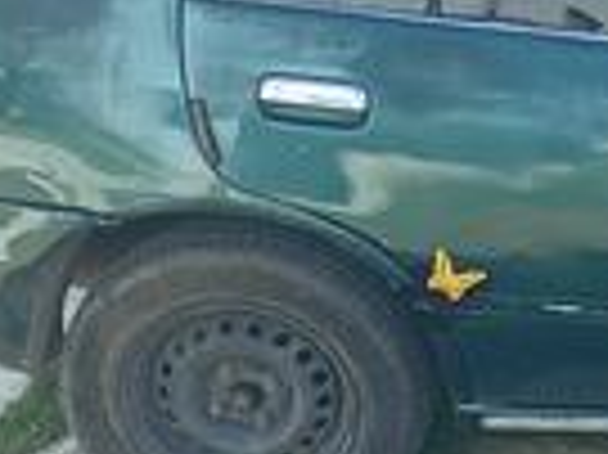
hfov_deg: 22.0
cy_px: 90
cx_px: 856
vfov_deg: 18.9
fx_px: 1351
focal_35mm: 77
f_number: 1.8
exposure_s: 1/858
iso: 32
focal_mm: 4.25
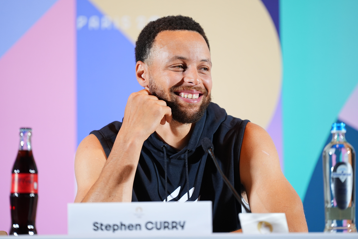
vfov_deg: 7.0
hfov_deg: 10.5
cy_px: 120
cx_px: 180
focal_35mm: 195
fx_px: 1939
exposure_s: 1/400
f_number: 2.8
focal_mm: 194
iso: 1000
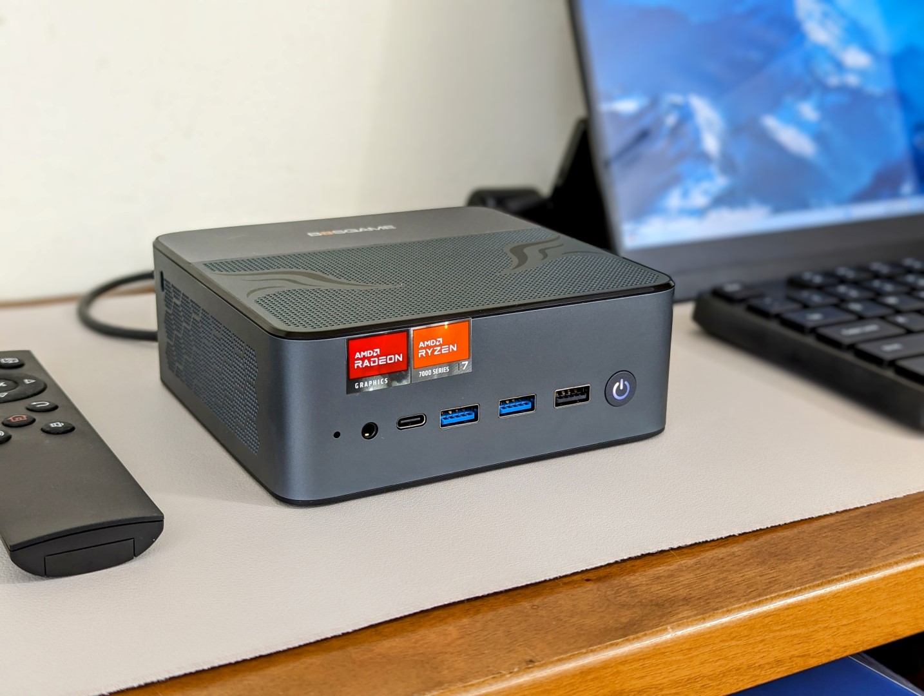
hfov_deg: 39.6
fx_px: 1283
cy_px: 348
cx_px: 462
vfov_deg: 30.3
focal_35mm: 48
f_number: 1.85
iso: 64
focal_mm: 6.81
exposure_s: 1/24
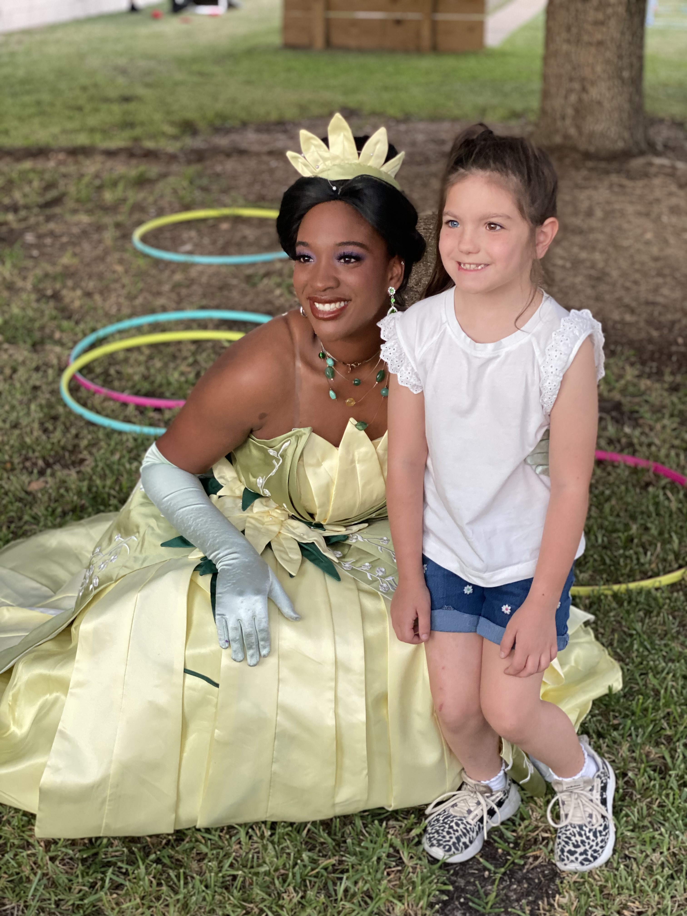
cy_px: 458
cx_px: 344
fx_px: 1376
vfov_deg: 36.8
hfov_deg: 28.0
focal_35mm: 52
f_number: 2
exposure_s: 1/40
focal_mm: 6
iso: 160
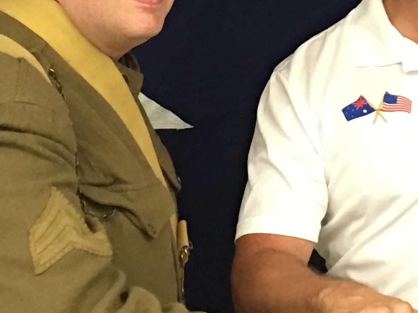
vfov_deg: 9.9
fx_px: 1726
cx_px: 476
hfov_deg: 13.5
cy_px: -212
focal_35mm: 143
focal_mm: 4.15
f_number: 2.2
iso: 64
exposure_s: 1/4
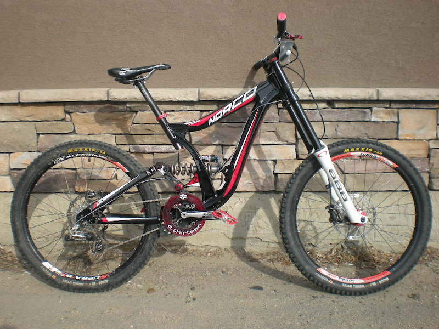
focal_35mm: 38
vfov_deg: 37.7
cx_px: 220
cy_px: 164
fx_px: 482
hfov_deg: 49.0
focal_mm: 6.3
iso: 64
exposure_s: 1/240
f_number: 4.6
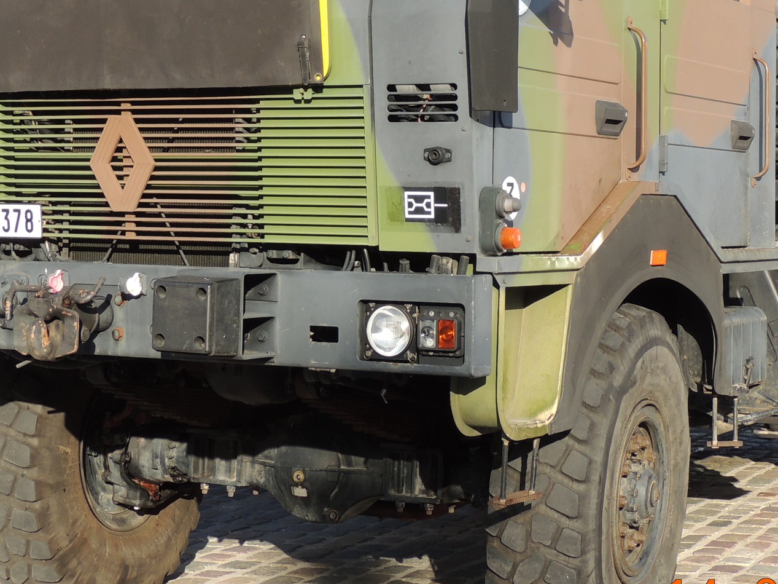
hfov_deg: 22.3
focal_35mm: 88
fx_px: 1978
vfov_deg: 16.7
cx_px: 414
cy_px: 127
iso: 100
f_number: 3.4
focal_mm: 7.6
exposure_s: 1/400
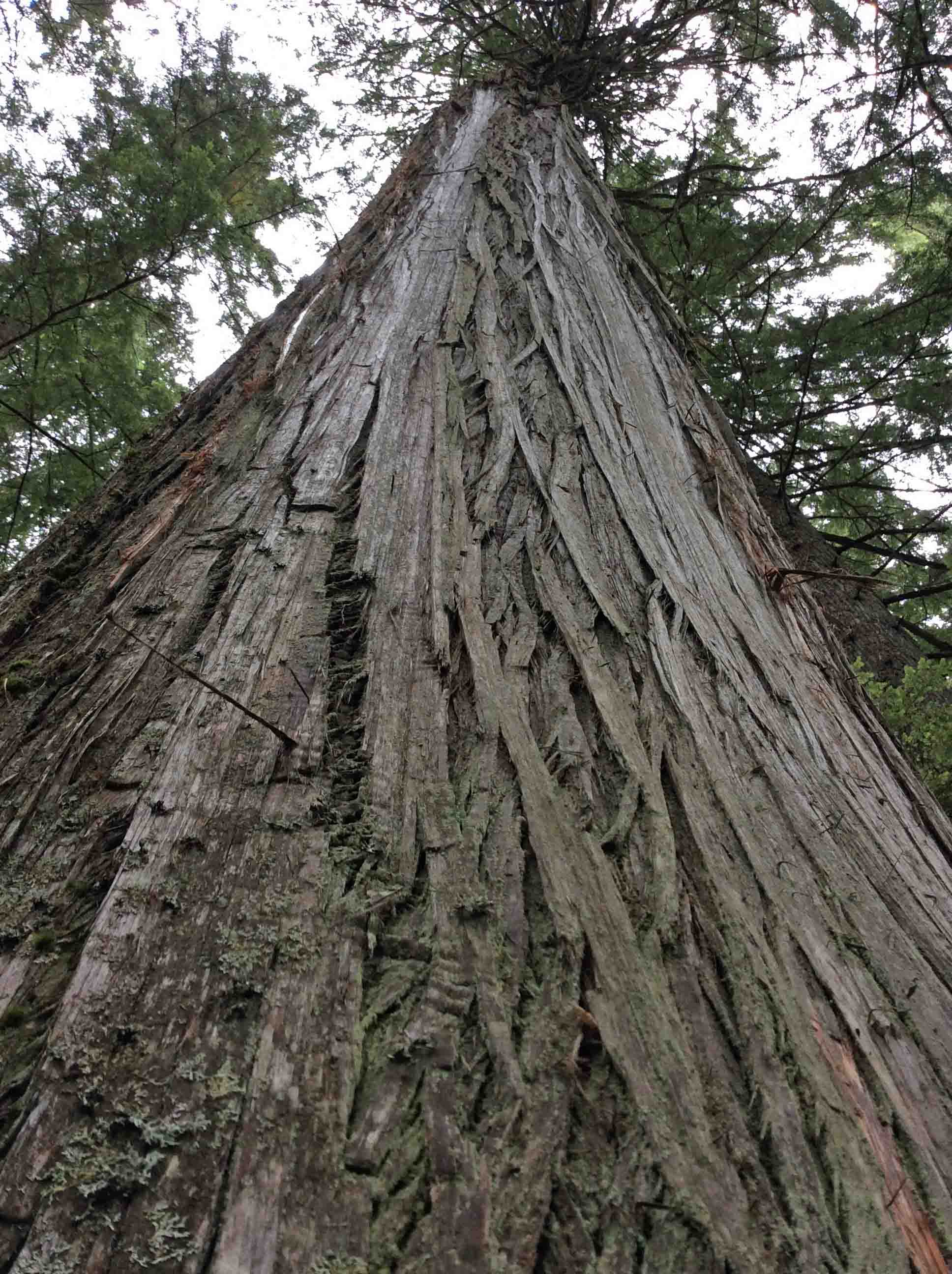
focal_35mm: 32
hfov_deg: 44.1
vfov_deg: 56.9
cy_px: 637
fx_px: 1177
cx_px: 476
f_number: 2.4
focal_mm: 3.3
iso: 40
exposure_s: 1/30
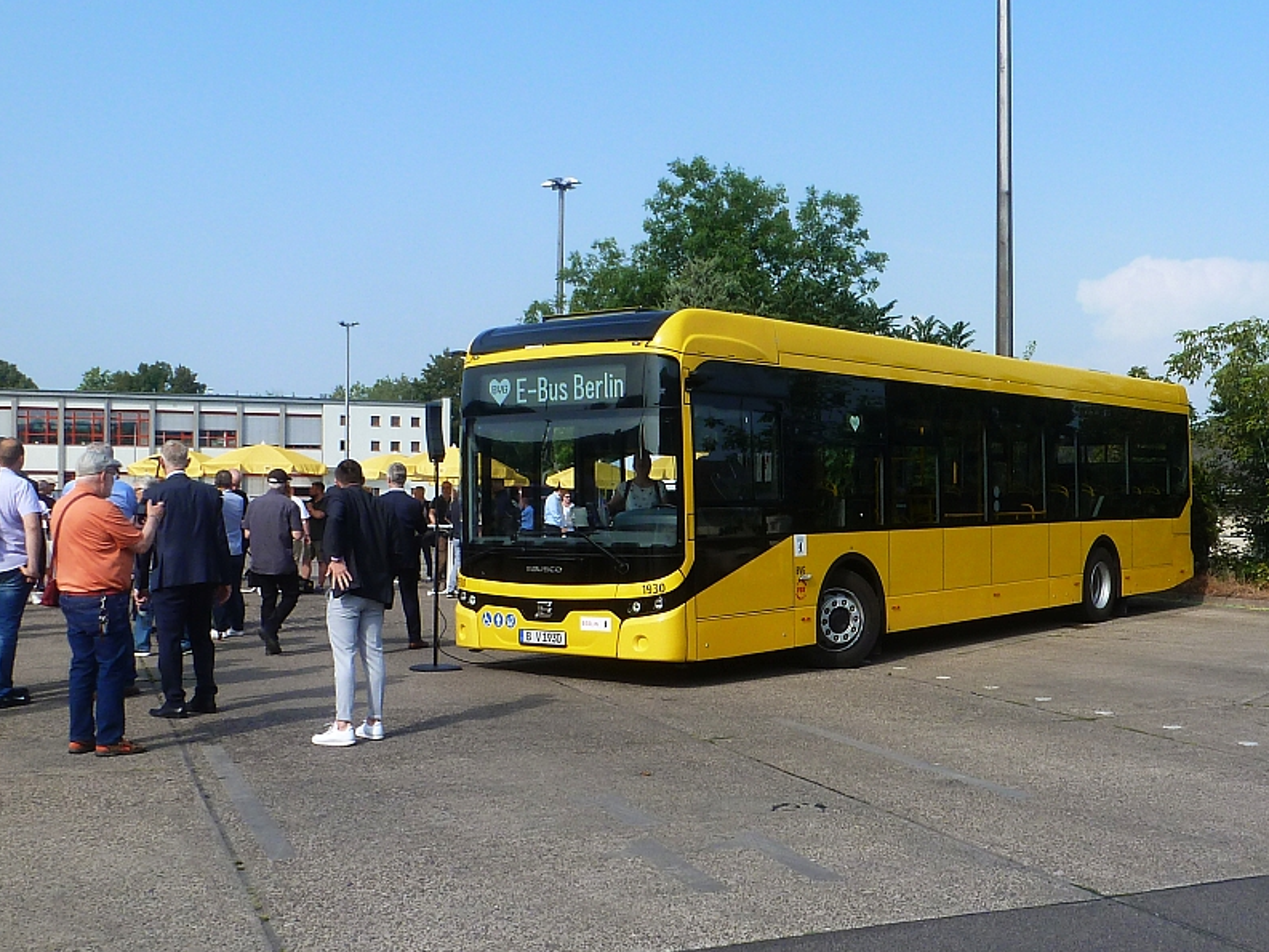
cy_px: 349
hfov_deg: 58.1
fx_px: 1137
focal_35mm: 31
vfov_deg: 45.0
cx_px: 728
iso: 100
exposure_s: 1/400
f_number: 4.5
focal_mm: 4.3
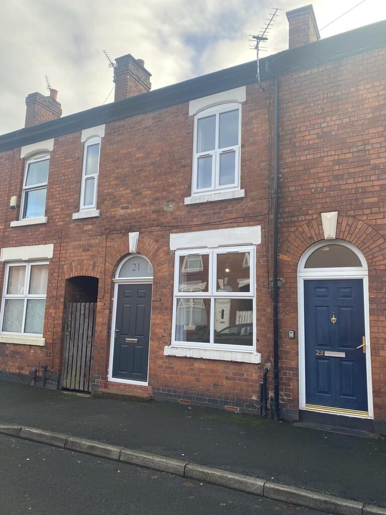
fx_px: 387
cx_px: 193
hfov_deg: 53.1
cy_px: 258
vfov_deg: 67.3
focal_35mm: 26
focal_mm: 4.25
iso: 32
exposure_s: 1/295
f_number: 1.8
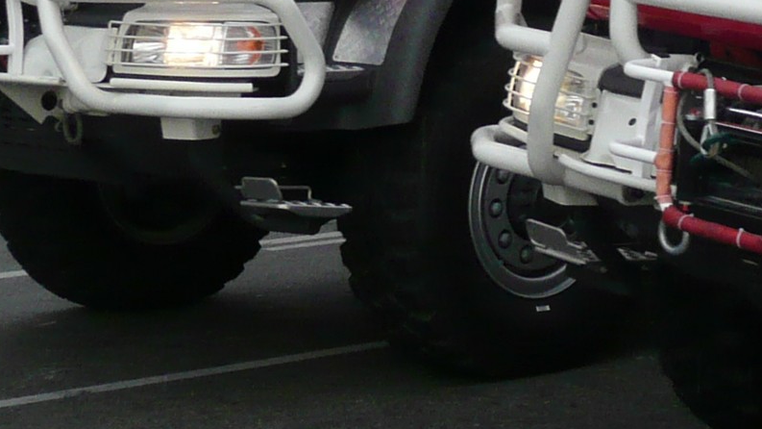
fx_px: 2445
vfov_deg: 9.7
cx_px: 668
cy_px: -235
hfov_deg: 17.5
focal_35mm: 121
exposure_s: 1/125
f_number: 3.6
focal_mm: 5.5
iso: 200
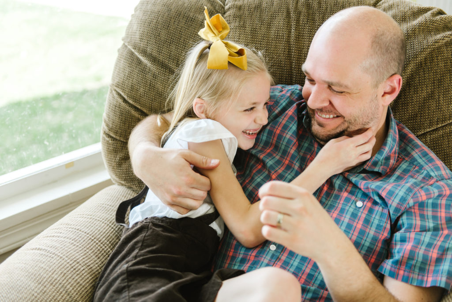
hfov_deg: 36.2
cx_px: 226
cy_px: 151
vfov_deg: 24.7
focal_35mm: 55
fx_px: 691
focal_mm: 55
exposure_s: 1/200
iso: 160
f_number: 2.8
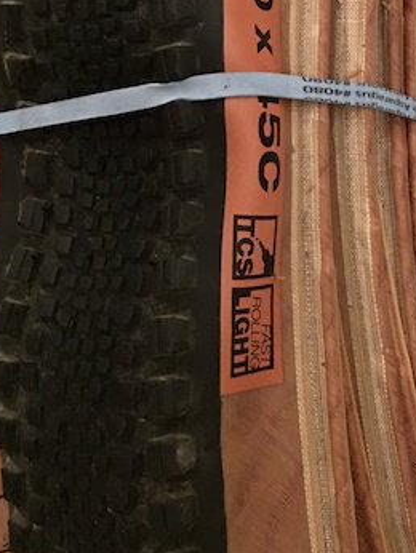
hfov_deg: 21.8
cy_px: 97
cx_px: 302
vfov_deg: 28.2
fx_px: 1072
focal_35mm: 67
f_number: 2.2
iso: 64
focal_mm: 4.15
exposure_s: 1/4
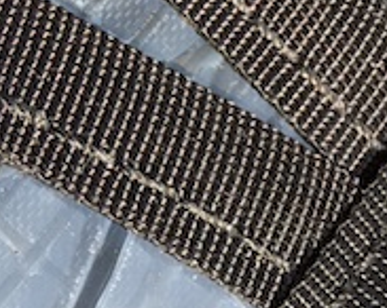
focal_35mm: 124
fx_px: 1419
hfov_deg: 14.9
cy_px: -150
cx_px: -102
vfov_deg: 11.9
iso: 25
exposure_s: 1/434
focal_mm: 4.15
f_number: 2.2
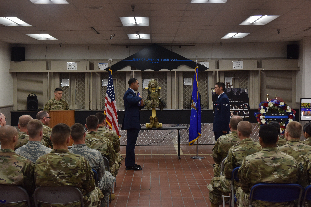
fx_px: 449
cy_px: 104
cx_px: 156
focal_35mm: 52
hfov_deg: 38.2
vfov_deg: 26.0
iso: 500
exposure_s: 1/60
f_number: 5.6
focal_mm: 52
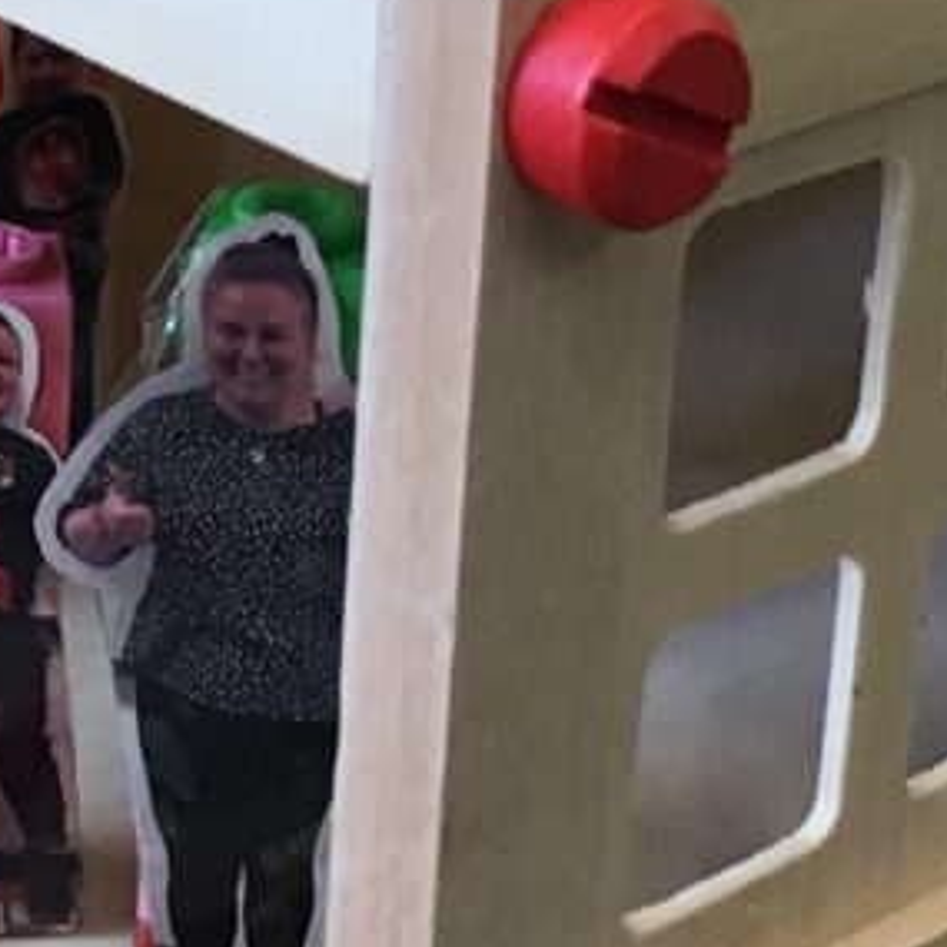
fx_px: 3745
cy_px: -128
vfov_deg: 14.1
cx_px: 183
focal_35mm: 121
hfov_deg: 14.3
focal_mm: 3.3
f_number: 2.4
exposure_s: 1/33
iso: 80
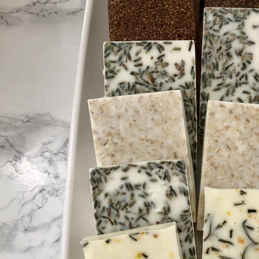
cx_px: 210
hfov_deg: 24.9
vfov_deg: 24.6
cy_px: 231
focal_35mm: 68
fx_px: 576
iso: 40
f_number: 1.8
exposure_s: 1/20
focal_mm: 3.99
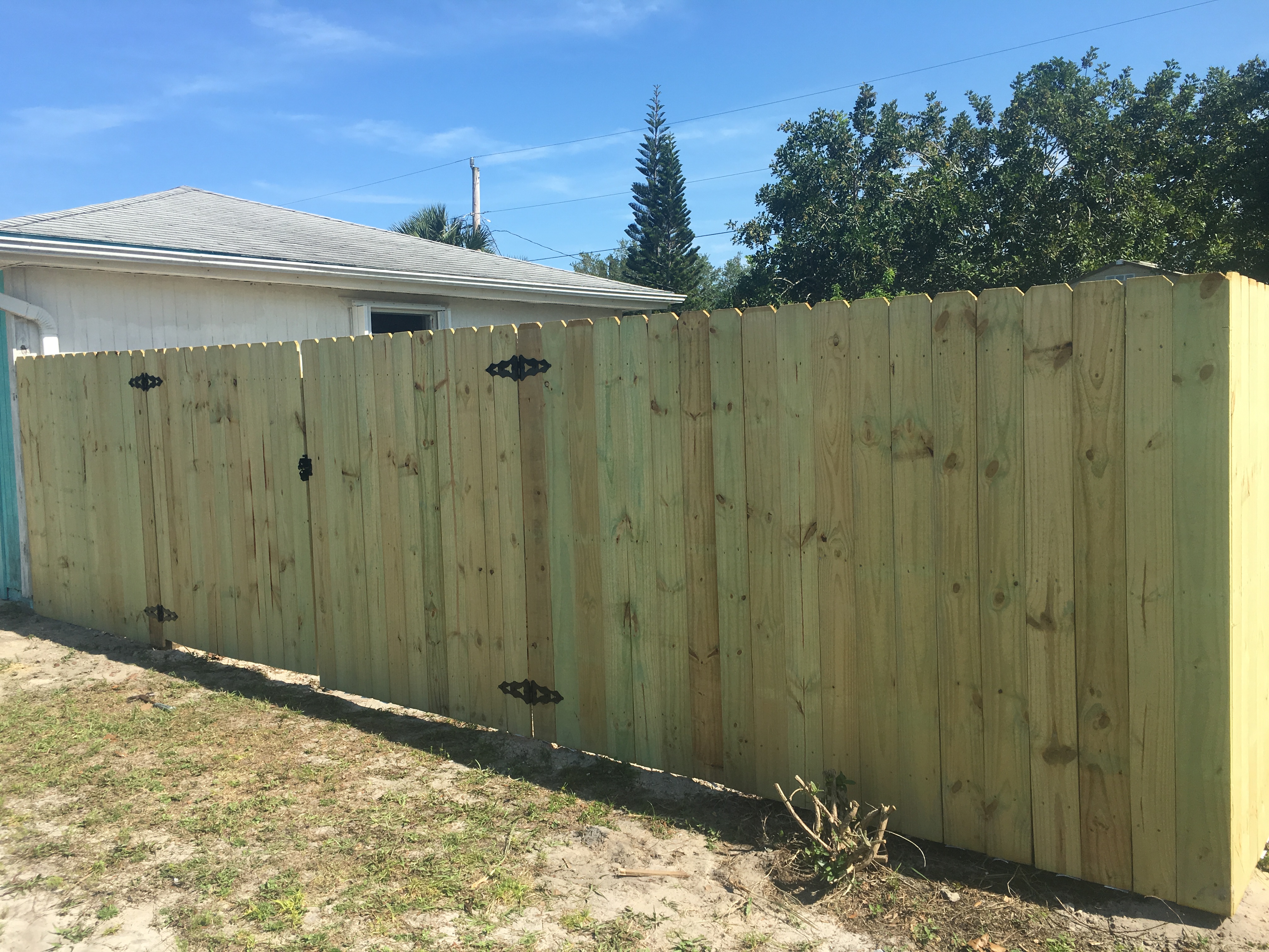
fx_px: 1063
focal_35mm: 29
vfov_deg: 48.2
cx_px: 634
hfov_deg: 61.7
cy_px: 476
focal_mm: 4.15
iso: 25
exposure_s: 1/1221
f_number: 2.2
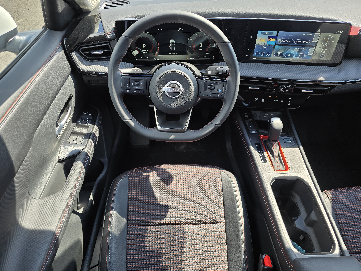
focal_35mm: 23
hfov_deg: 73.9
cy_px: 136
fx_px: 240
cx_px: 180
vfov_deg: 58.9
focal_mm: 6.3
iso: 16
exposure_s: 1/180
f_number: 1.7
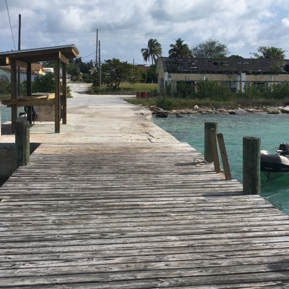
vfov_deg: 37.3
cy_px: 107
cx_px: 165
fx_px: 425
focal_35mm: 45
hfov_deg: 37.5
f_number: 2.2
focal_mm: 4.15
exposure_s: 1/2747
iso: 25
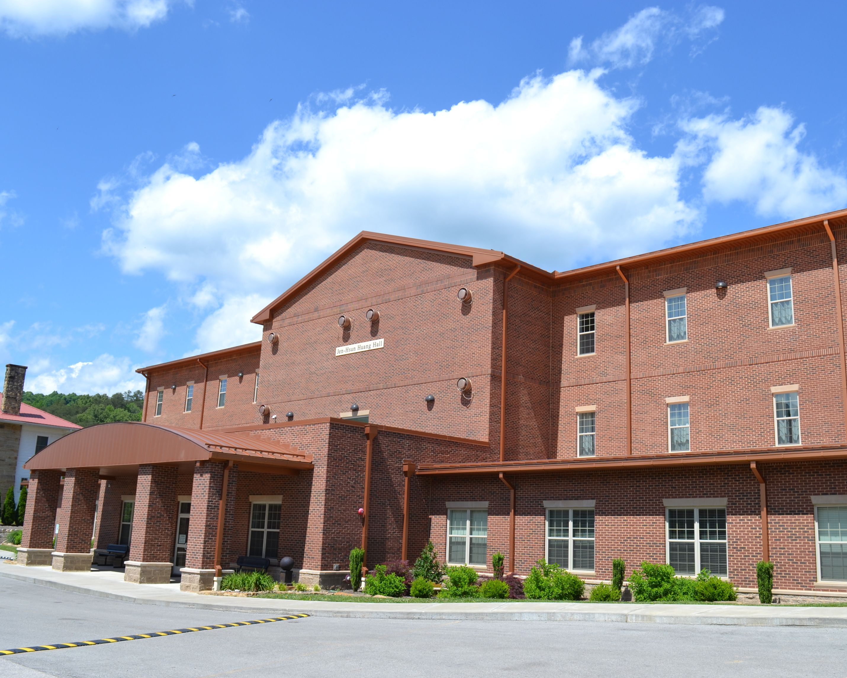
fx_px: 777
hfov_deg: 56.9
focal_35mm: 31
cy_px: 338
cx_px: 494
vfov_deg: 47.1
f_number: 8
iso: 100
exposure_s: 1/250
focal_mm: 18
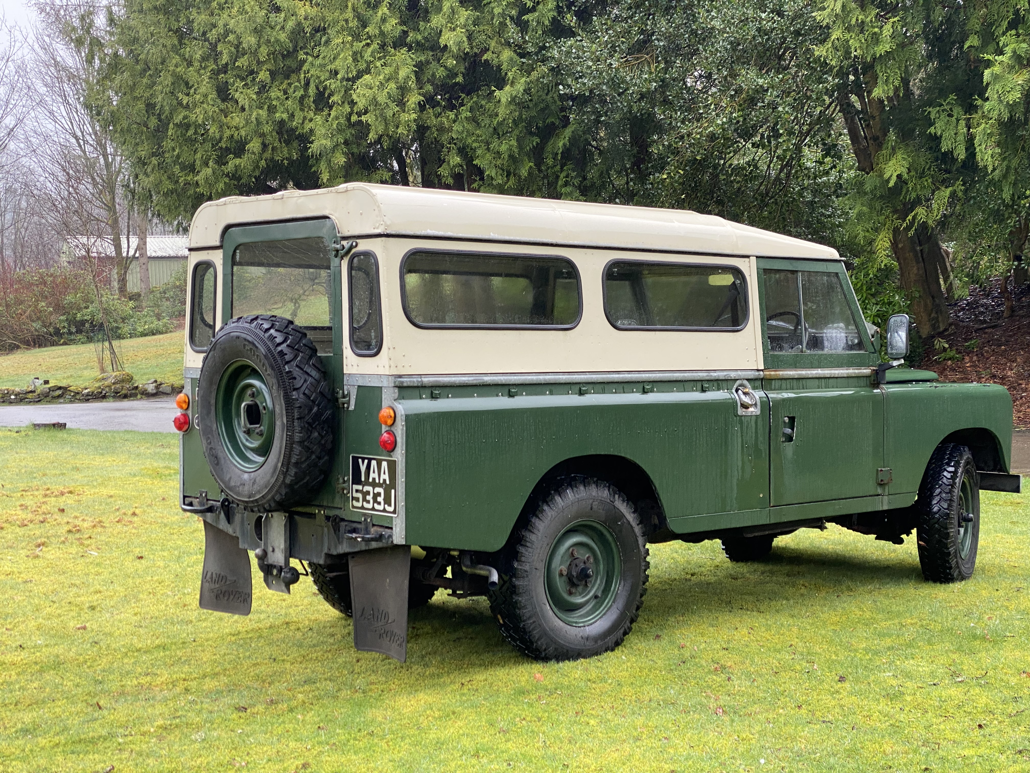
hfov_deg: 36.8
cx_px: 515
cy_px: 386
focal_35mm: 52
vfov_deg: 28.0
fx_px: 1547
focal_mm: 6
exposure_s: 1/121
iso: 40
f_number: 2
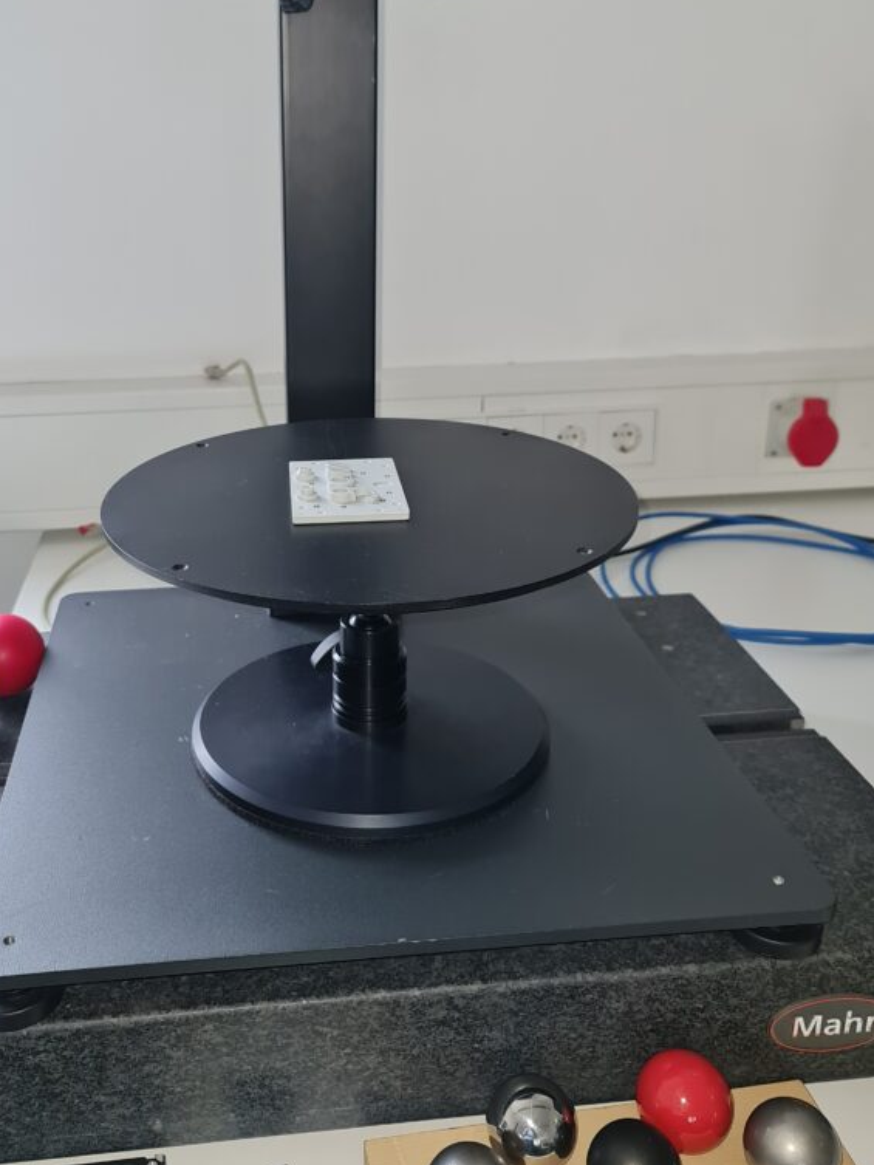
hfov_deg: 41.5
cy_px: 480
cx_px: 334
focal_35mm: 34
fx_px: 1144
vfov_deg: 53.7
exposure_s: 1/33
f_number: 1.8
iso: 100
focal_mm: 7
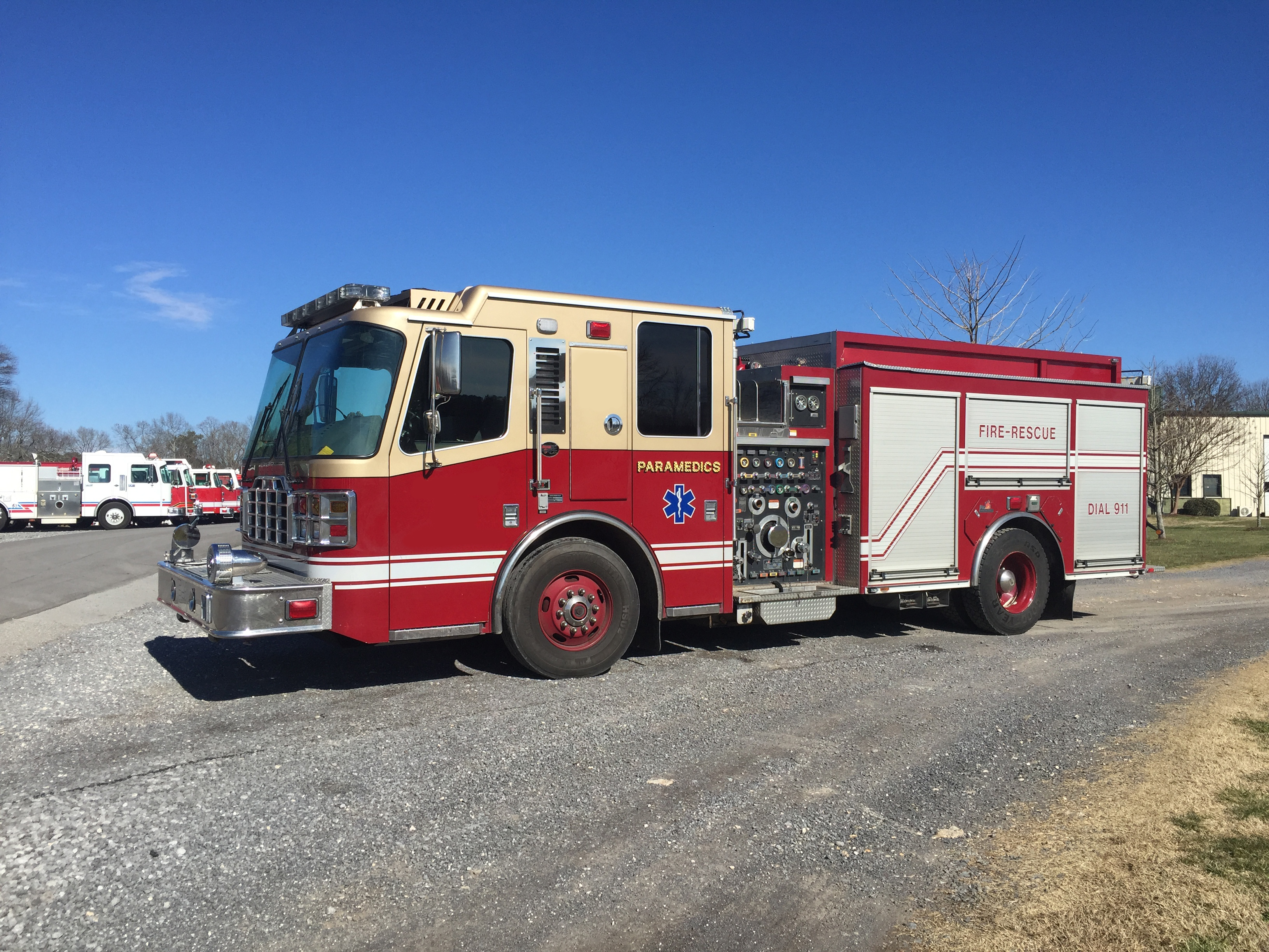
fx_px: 1063
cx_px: 634
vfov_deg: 48.2
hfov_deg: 61.7
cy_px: 476
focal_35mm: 29
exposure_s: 1/2475
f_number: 2.2
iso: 32
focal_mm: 4.15
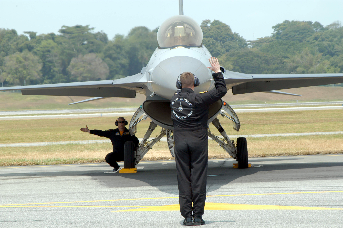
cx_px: 172
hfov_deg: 13.4
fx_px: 1456
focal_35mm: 153
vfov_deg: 9.0
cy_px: 114
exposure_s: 1/180
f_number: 10
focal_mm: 102
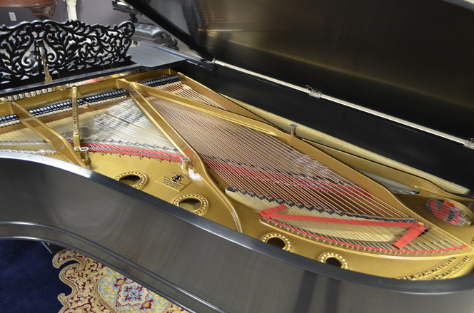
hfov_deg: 67.5
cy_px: 156
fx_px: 355
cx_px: 237
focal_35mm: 27
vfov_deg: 47.7
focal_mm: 18
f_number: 3.5
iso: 1600
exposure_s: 1/20
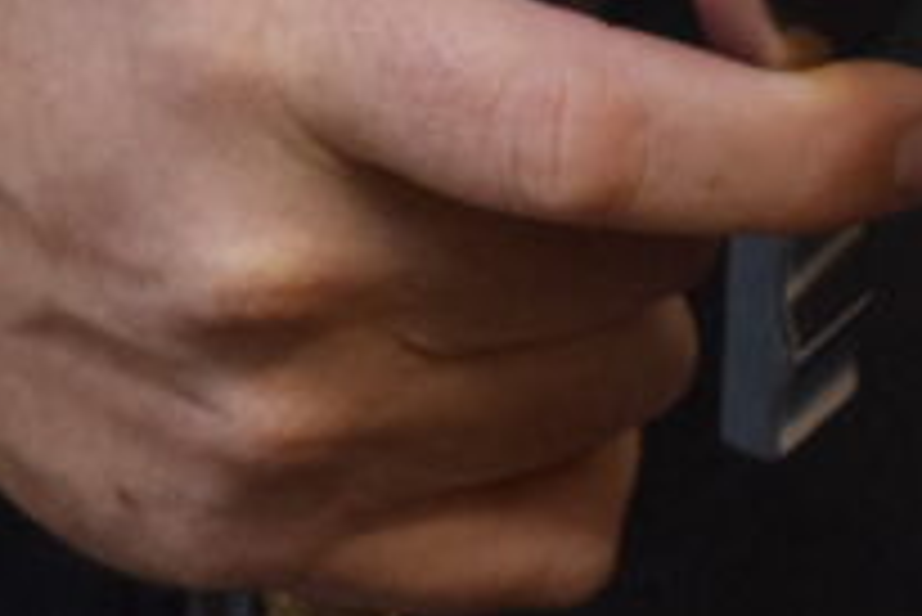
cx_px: 886
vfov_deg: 5.3
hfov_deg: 7.9
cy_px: -295
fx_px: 6612
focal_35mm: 258
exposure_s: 1/60
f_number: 4.5
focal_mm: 32
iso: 1250
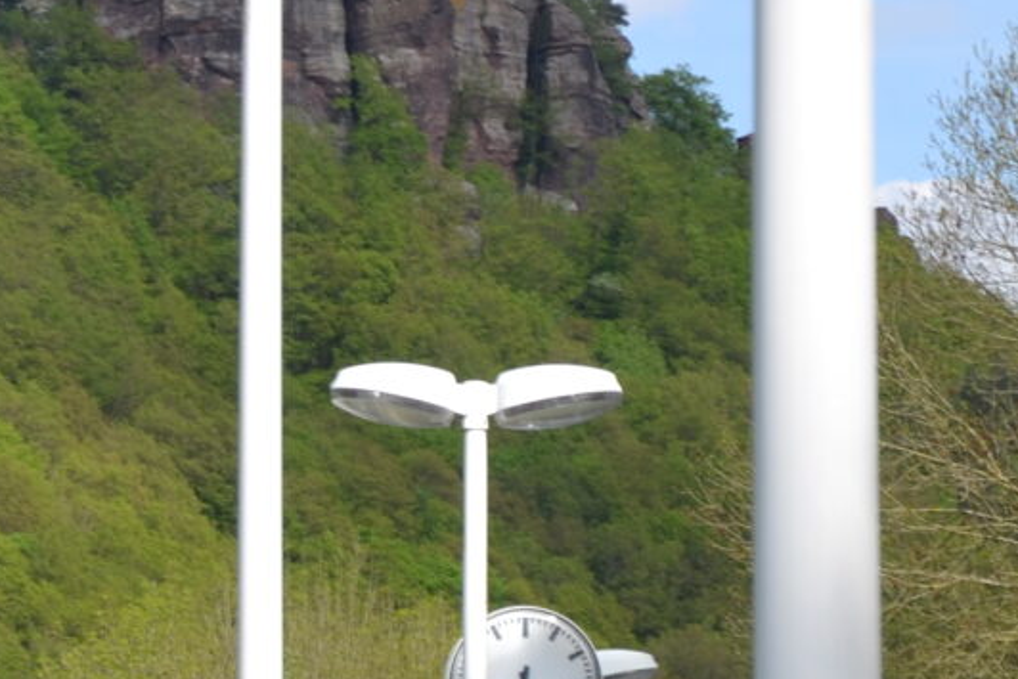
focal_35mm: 300
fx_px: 8485
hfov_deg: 6.8
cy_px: 720
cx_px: -469
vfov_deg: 4.6
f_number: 7.1
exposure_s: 1/200
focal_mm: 52
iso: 100
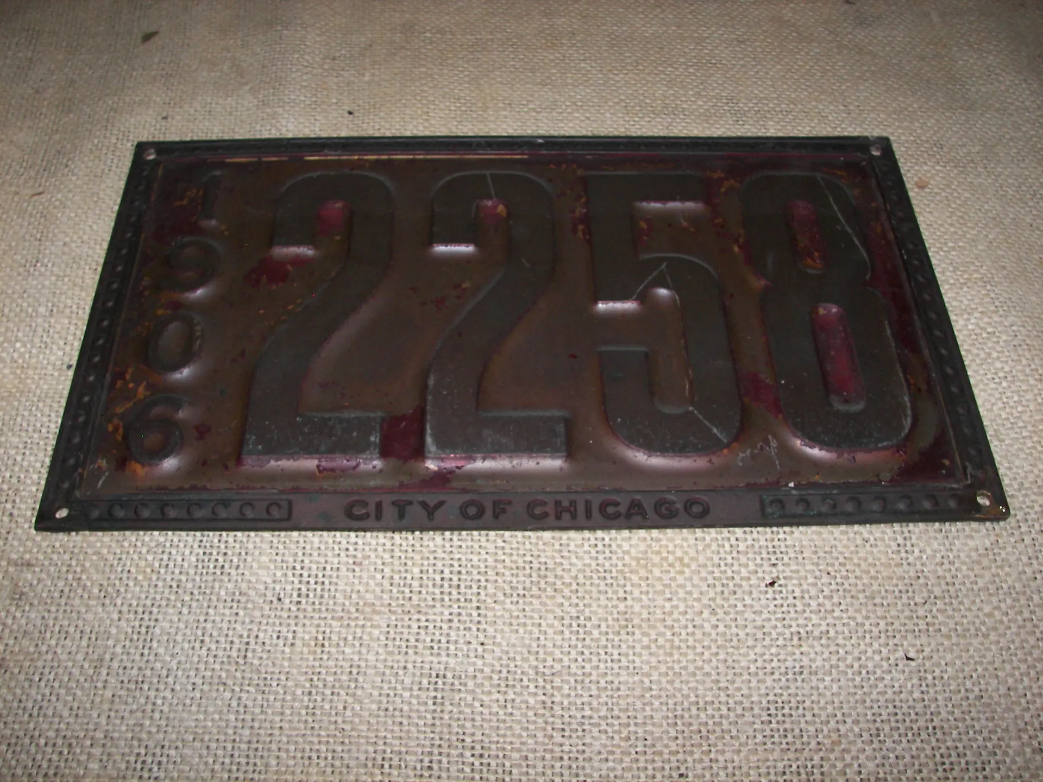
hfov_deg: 51.4
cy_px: 391
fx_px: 1085
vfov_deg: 39.7
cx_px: 522
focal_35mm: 36
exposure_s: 1/30
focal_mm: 6
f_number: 2.8
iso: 100
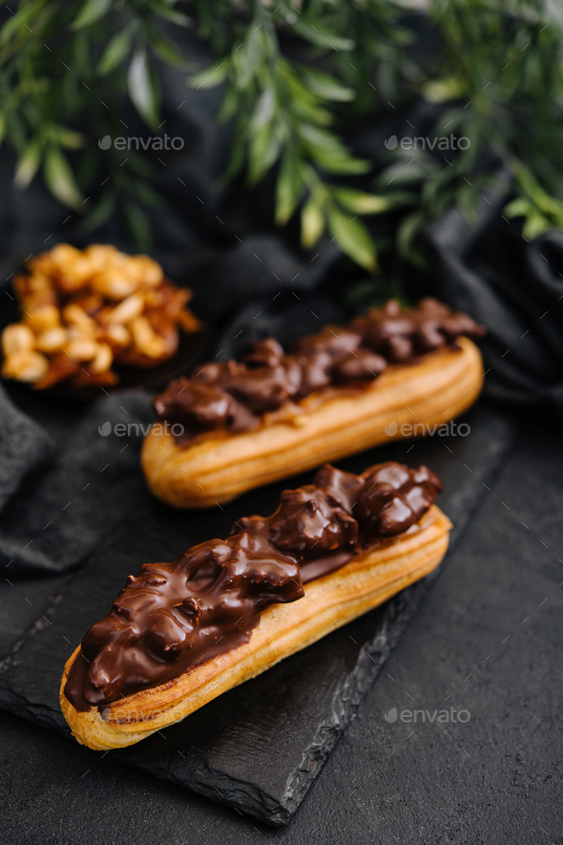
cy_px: 422
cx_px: 282
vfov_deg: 33.4
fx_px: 1407
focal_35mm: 60
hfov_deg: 22.6
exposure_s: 1/160
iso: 40
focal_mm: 60
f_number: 4.5
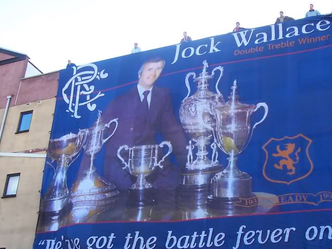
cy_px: 169
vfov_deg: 27.3
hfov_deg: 35.9
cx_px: 209
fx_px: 508
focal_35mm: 53
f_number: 2.8
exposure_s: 1/350
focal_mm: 5.6
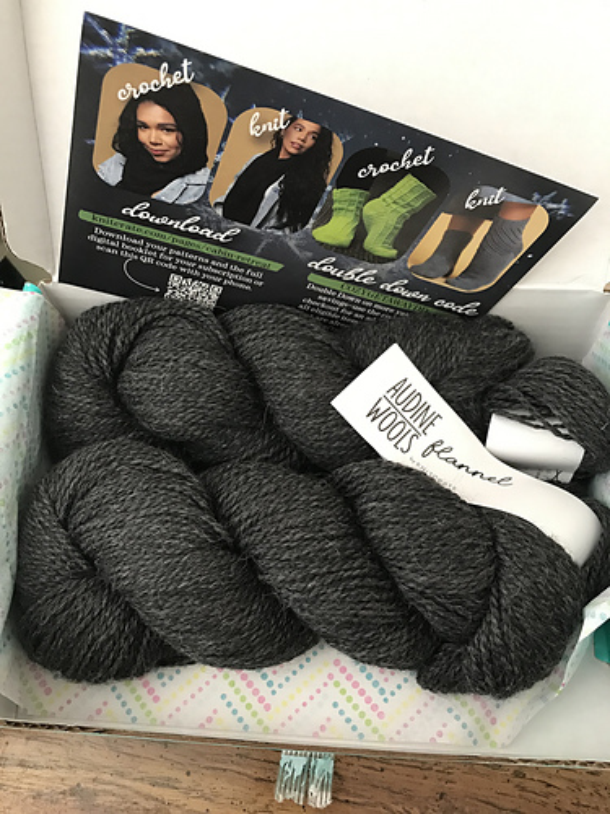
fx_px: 658
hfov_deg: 49.7
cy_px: 407
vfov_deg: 63.4
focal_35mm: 28
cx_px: 305
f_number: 1.8
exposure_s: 1/15
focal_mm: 3.99
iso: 64
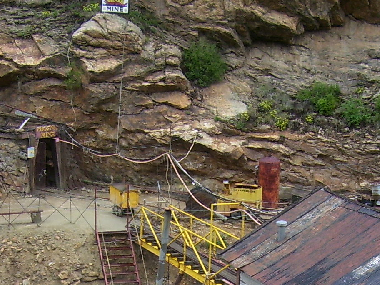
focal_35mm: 96
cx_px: 220
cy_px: 370
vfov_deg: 14.7
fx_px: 1054
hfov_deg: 20.4
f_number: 2.7
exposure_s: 1/350
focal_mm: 5.6
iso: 80
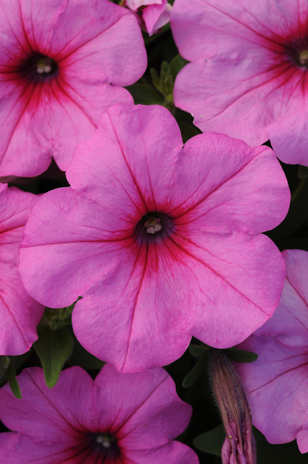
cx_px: 154
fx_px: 2026
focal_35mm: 158
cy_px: 232
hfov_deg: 8.7
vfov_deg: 13.1
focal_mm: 105
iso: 200
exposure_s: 1/400
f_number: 8
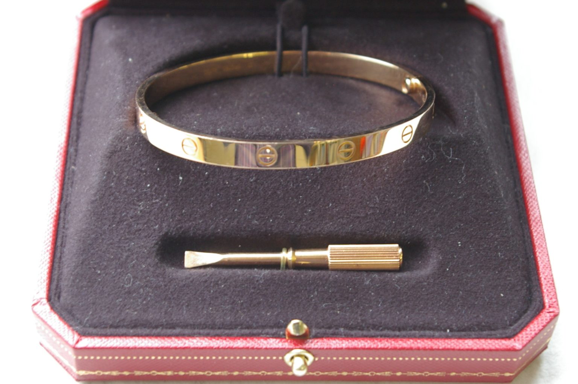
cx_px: 289
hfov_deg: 35.1
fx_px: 914
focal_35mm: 57
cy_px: 192
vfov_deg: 23.7
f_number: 6.7
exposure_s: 1/15
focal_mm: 38
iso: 400
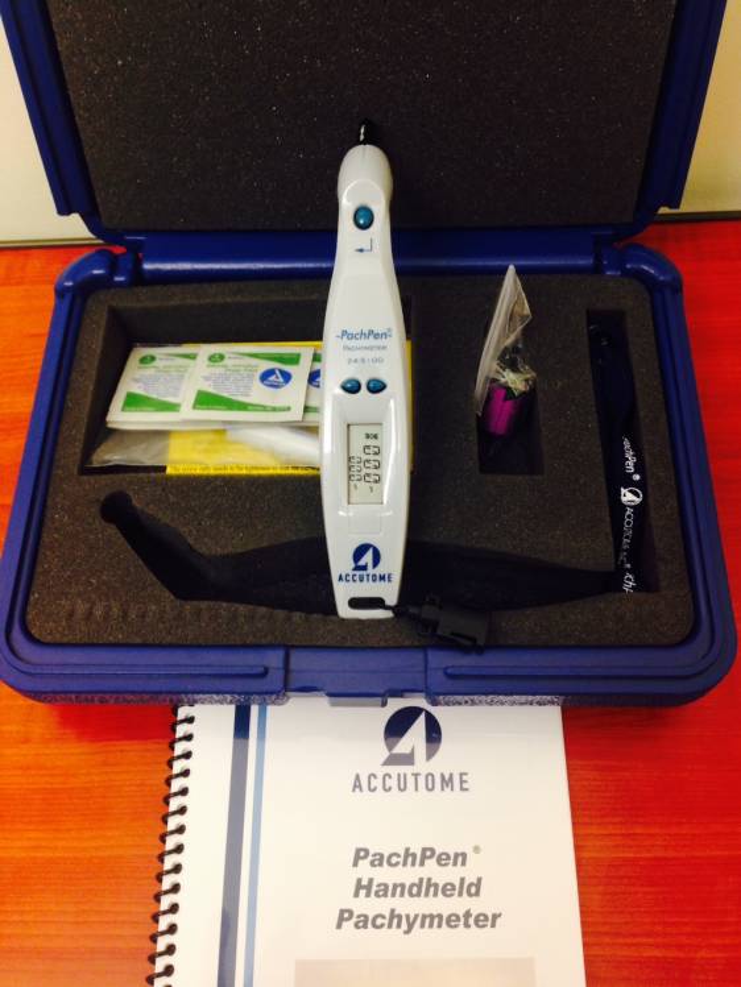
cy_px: 494
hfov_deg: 43.0
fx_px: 942
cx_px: 370
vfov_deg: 55.3
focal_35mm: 33
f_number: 2.4
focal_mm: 4.12
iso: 100
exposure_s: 1/20
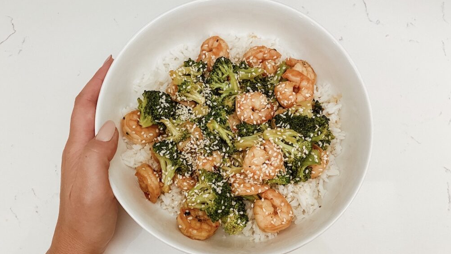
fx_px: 347
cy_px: 143
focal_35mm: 29
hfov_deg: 66.1
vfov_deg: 40.1
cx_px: 227
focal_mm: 4.25
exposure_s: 1/60
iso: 200
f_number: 1.8
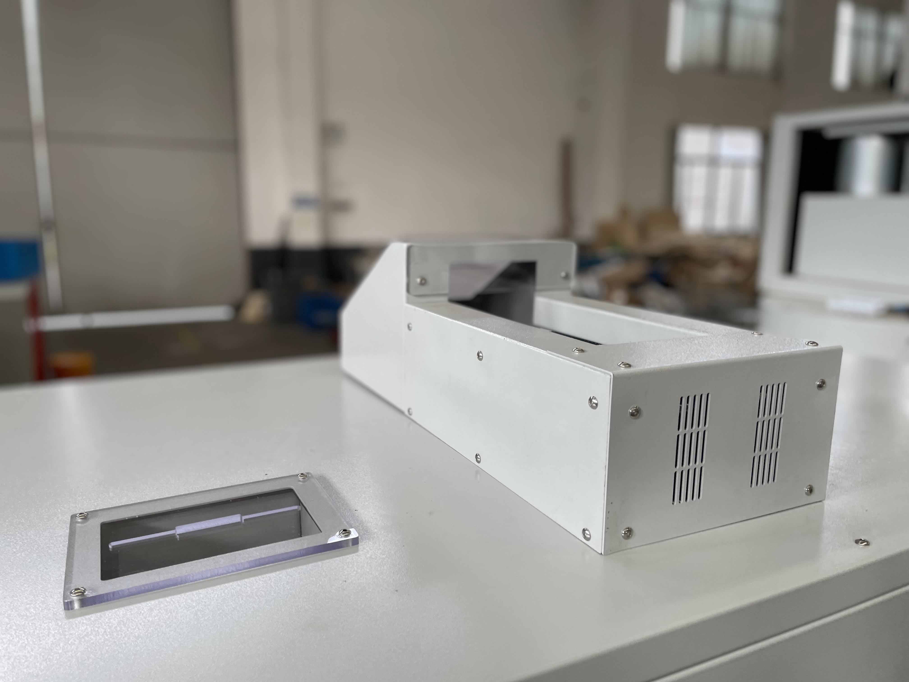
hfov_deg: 67.3
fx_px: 683
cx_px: 454
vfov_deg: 53.1
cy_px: 341
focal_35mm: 26
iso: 32
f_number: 1.6
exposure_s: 1/121
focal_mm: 4.2
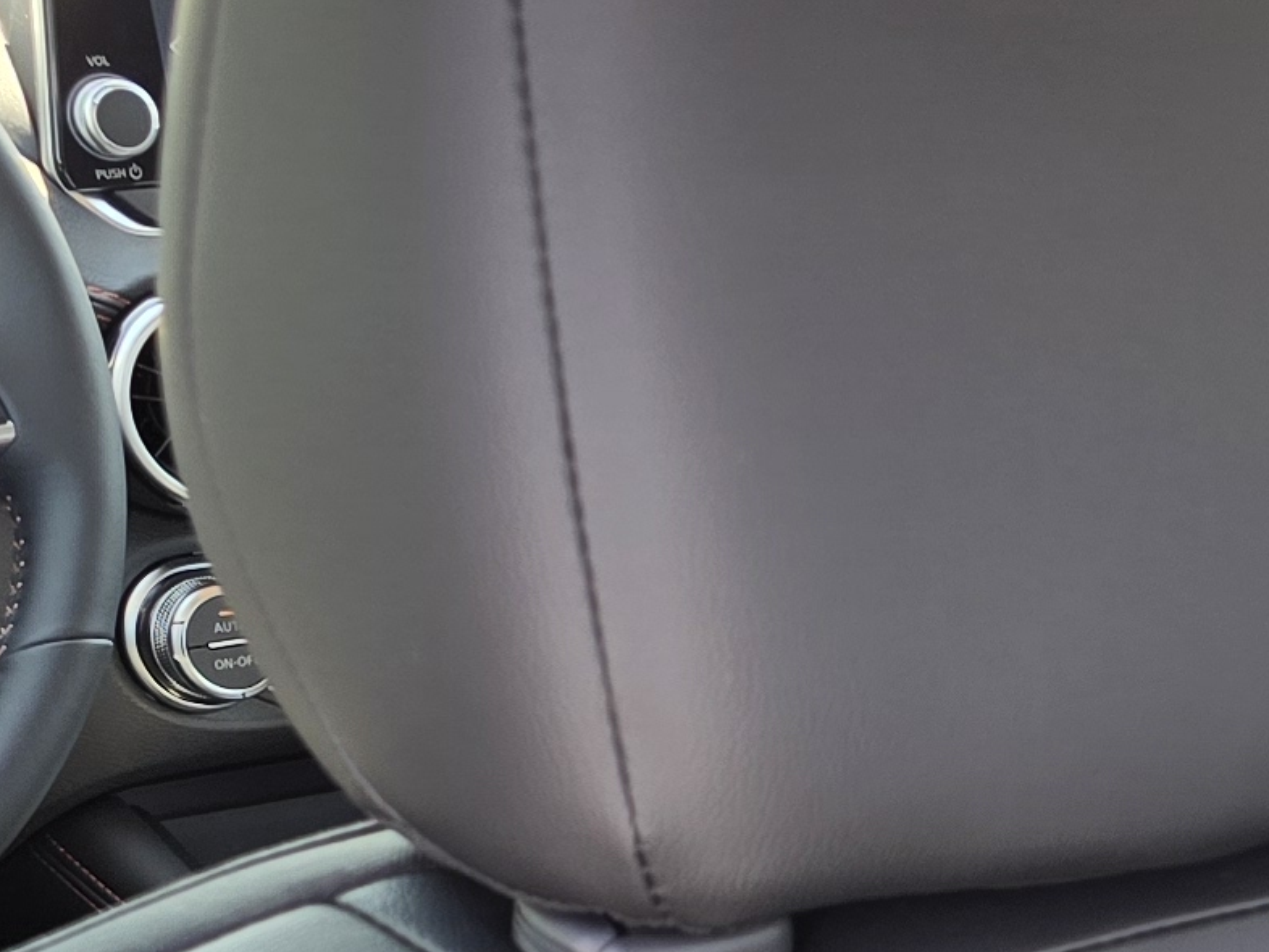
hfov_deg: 14.9
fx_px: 4290
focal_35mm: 117
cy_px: 1534
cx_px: 2180
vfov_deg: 12.0
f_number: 1.7
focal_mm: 6.3
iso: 25
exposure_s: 1/86
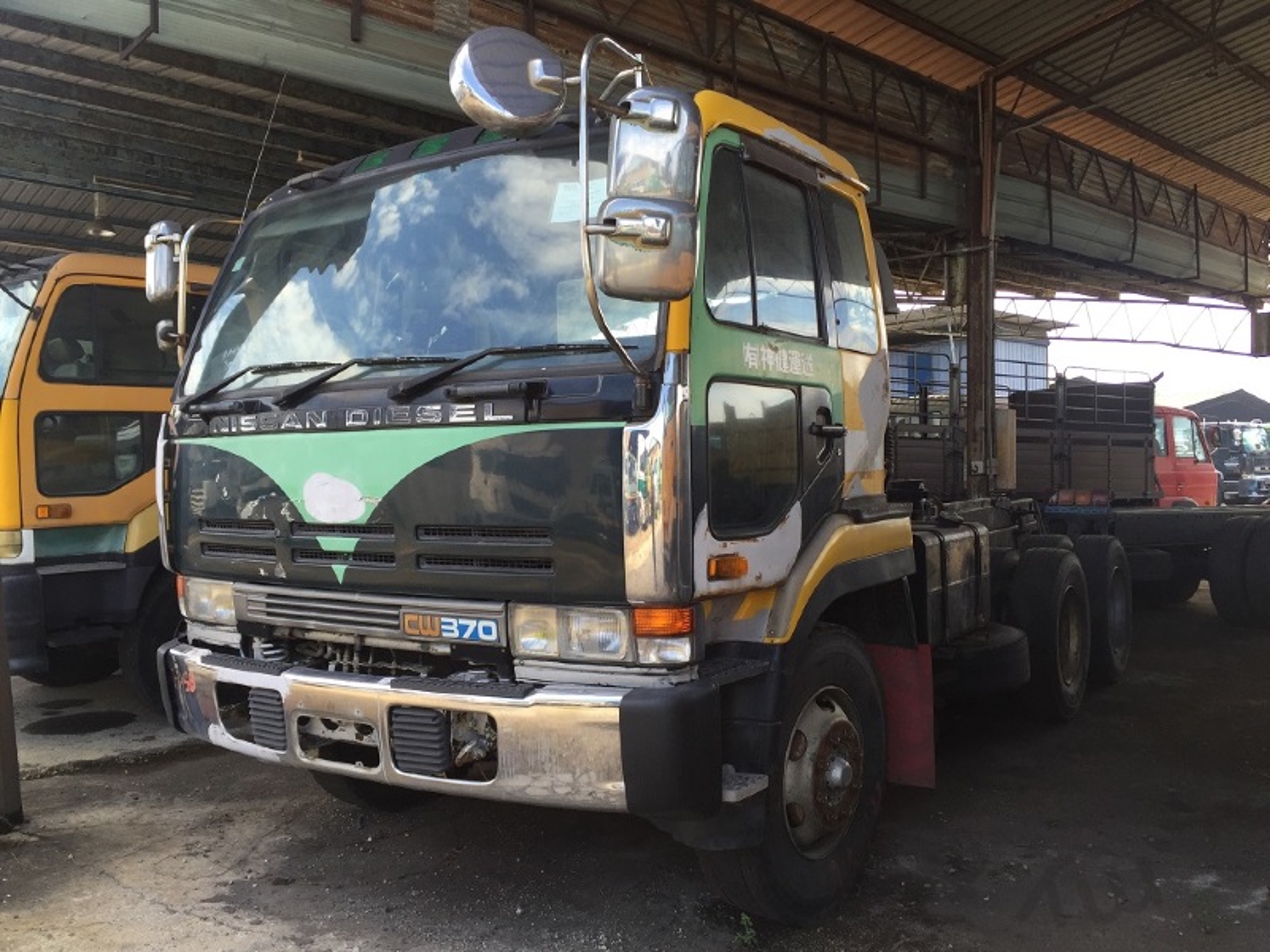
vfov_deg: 48.2
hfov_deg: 61.7
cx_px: 635
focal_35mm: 29
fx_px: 1064
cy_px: 476
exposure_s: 1/227
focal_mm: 4.15
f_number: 2.2
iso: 32
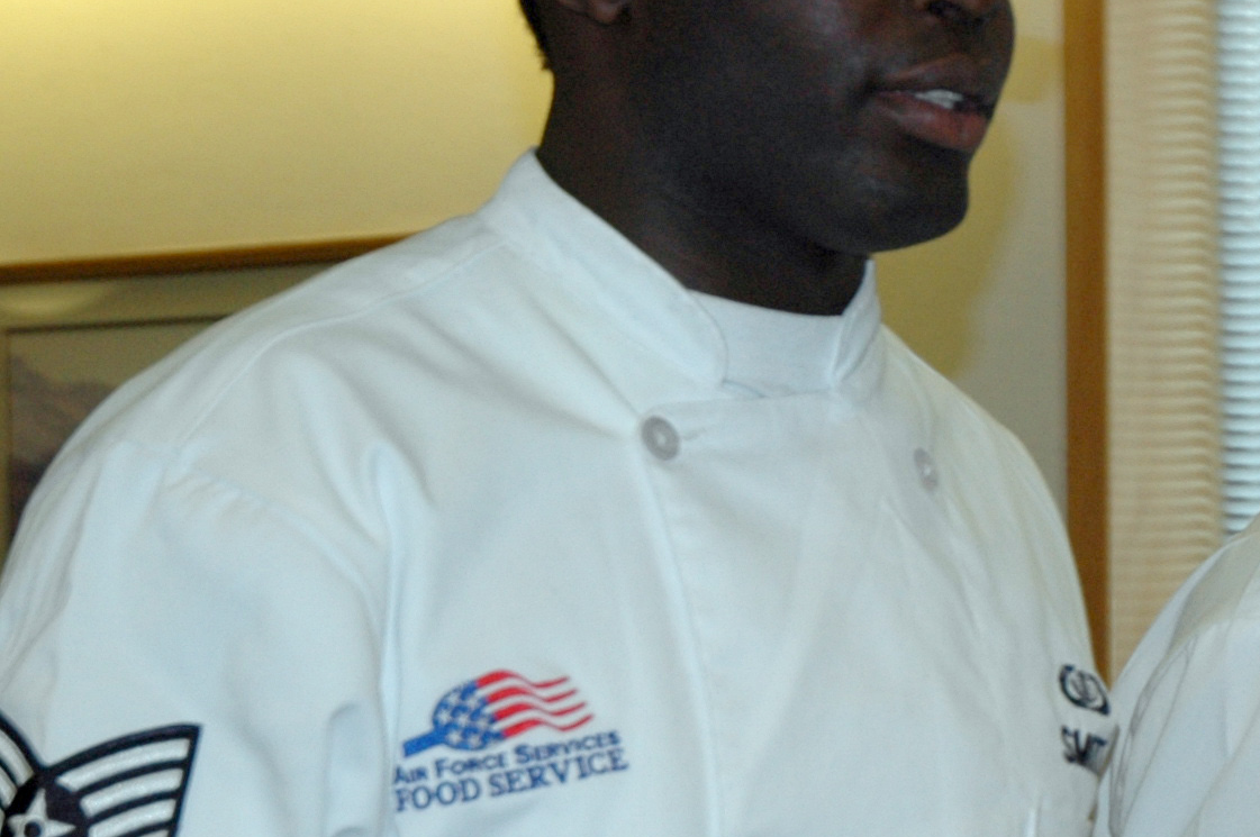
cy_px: 556
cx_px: 1583
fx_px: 5629
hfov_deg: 12.4
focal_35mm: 161
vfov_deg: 8.5
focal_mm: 40
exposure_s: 1/125
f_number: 4.5
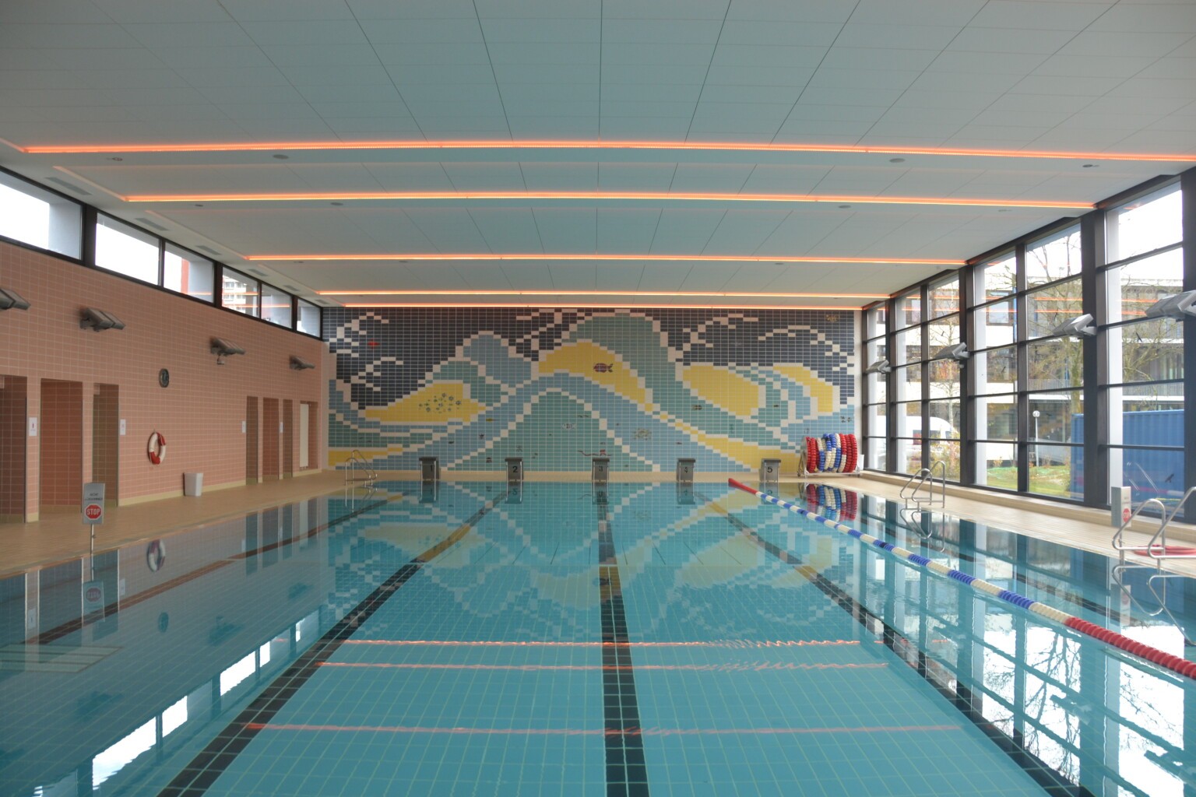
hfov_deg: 67.4
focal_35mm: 27
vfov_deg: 47.9
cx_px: 598
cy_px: 398
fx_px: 897
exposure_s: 1/100
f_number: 5
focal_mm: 18
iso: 400
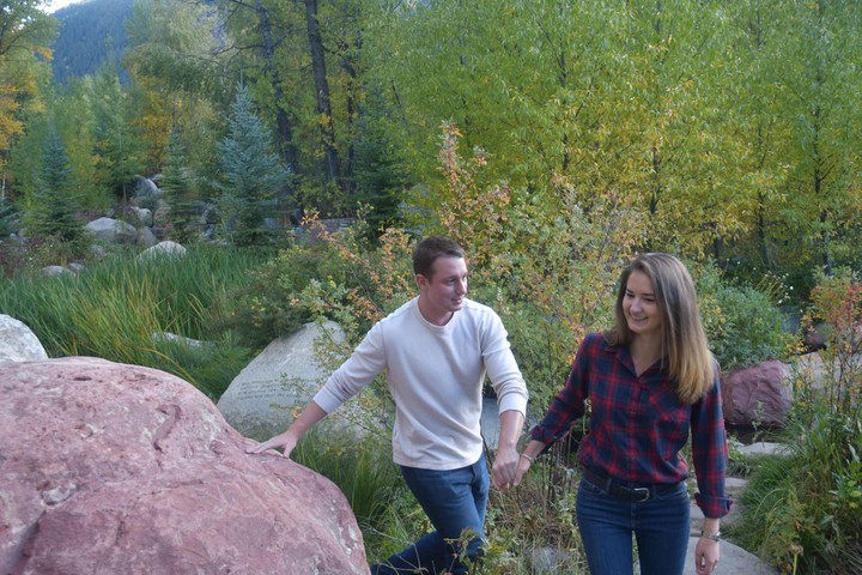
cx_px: 431
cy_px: 288
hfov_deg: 53.1
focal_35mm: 36
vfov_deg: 36.9
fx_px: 862
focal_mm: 24
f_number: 3.8
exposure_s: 1/125
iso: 280
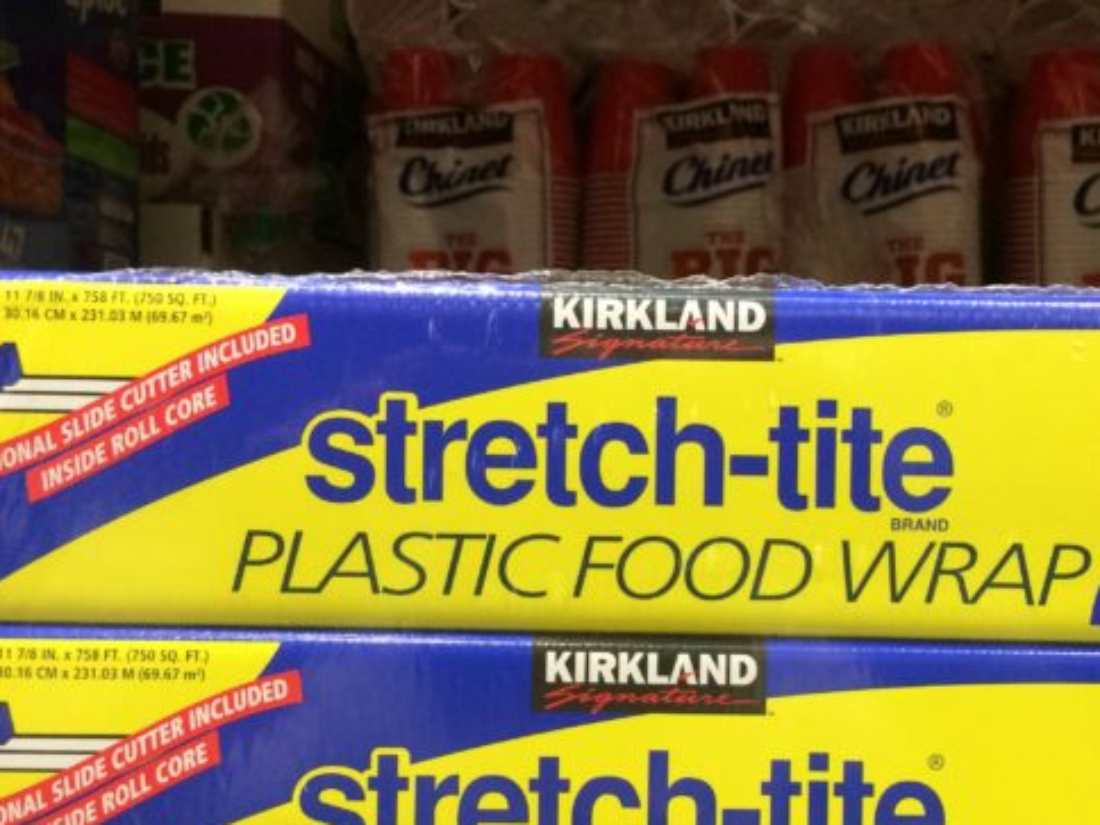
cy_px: 491
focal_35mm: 46
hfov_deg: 41.0
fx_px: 1462
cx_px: 686
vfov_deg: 31.4
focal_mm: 4.15
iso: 200
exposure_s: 1/30
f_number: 2.2
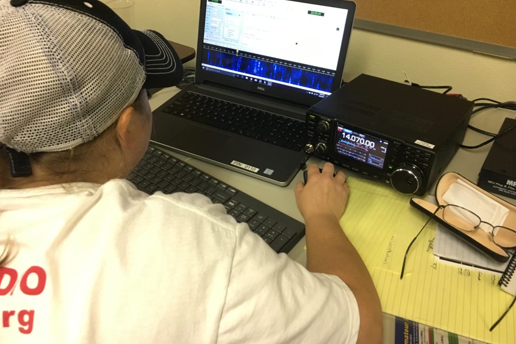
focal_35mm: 31
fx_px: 444
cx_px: 261
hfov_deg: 60.3
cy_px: 153
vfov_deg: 42.3
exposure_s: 1/30
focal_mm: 4.15
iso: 160
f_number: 2.2
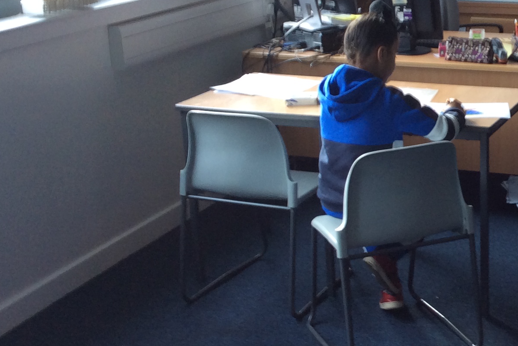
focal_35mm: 72
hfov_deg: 27.0
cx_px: 474
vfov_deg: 18.9
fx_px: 1036
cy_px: 164
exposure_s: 1/25
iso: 32
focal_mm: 3.3
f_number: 2.4
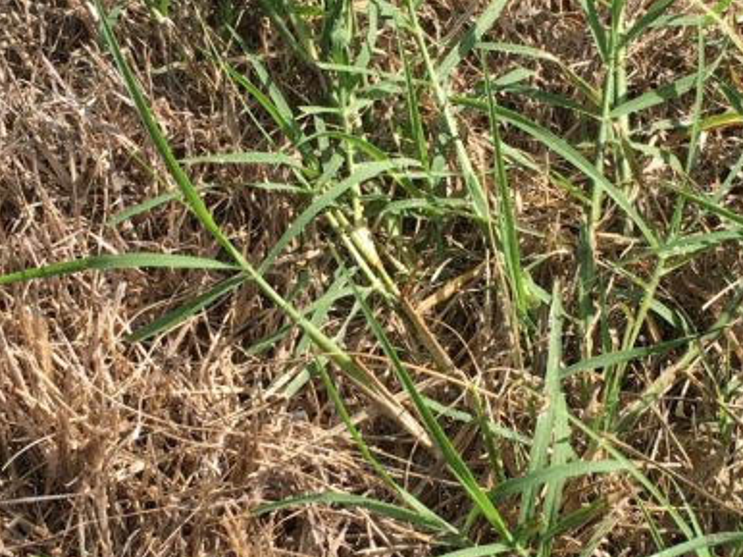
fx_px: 1652
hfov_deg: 25.3
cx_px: 397
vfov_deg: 19.1
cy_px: 324
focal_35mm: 77
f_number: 2.2
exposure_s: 1/1068
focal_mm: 4.15
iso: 25
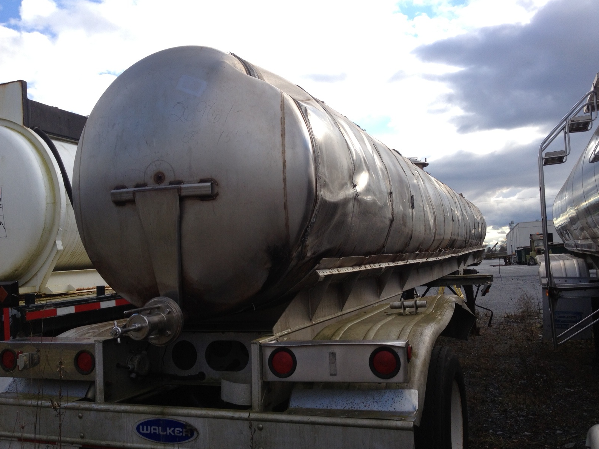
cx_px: 305
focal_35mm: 36
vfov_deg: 39.6
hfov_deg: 51.4
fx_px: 623
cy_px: 229
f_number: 2.4
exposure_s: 1/968
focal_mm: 4.28
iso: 50
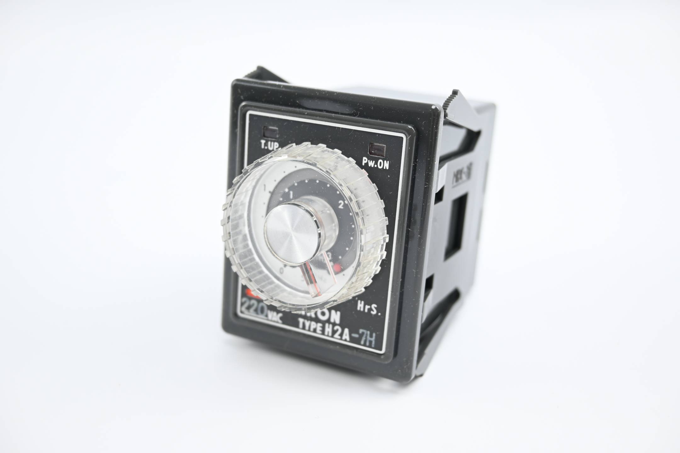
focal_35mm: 41
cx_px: 340
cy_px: 226
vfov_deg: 32.4
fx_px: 779
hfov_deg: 47.2
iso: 100
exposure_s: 1/40
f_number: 4.5
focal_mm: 27.5
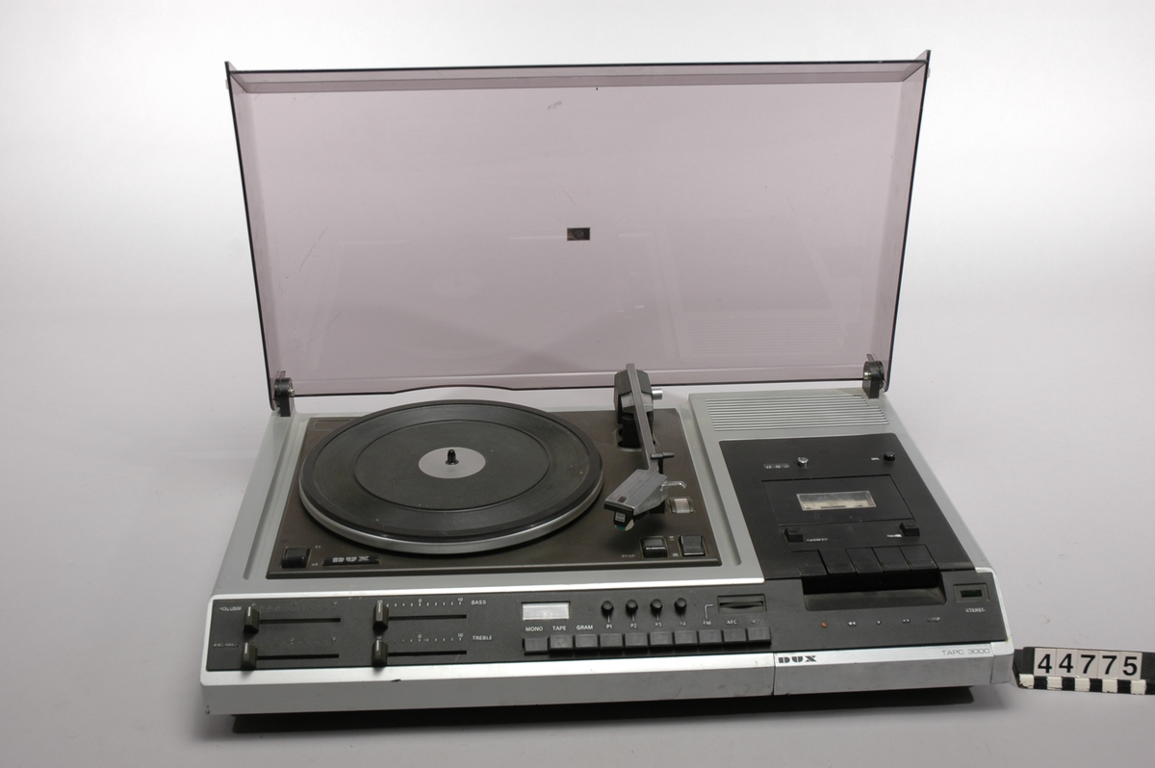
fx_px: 1394
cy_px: 384
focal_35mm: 44
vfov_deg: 30.8
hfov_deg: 45.0
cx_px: 578
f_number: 8
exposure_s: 1/6
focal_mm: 29
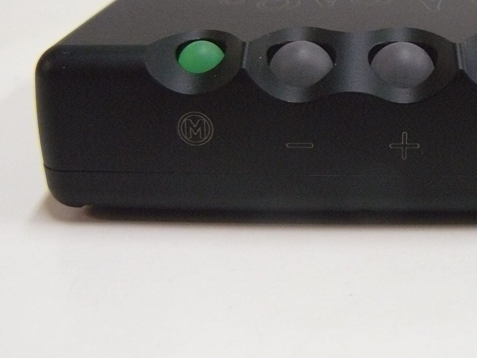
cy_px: 84
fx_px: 799
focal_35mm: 58
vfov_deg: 24.9
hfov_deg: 32.7
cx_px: 353
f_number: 2.8
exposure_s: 1/50
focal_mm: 6
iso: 400
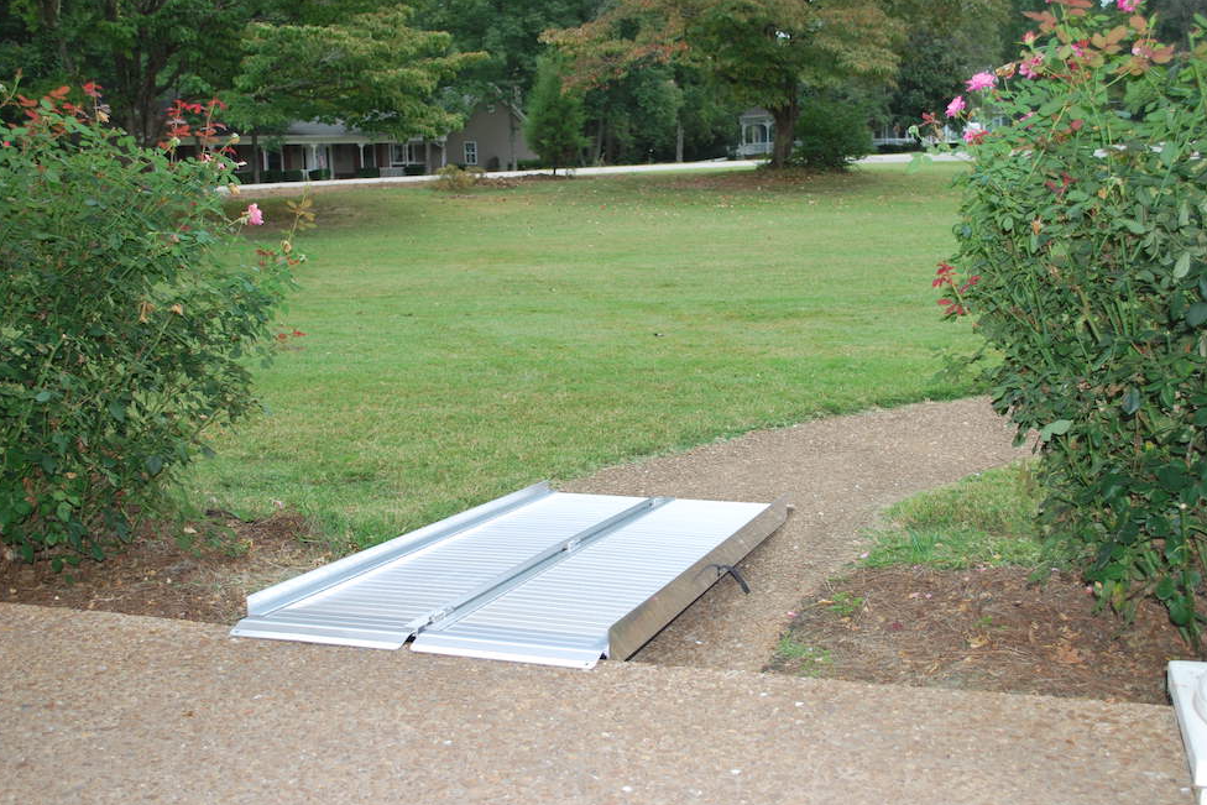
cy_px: 411
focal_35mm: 40
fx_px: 1341
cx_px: 601
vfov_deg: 33.4
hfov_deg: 48.5
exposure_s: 1/125
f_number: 4.2
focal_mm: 26
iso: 200
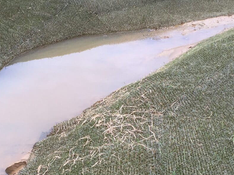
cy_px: 127
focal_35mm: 75
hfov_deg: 25.9
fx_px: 507
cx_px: 90
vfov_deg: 19.5
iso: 32
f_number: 2.2
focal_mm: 4.15
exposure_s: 1/208
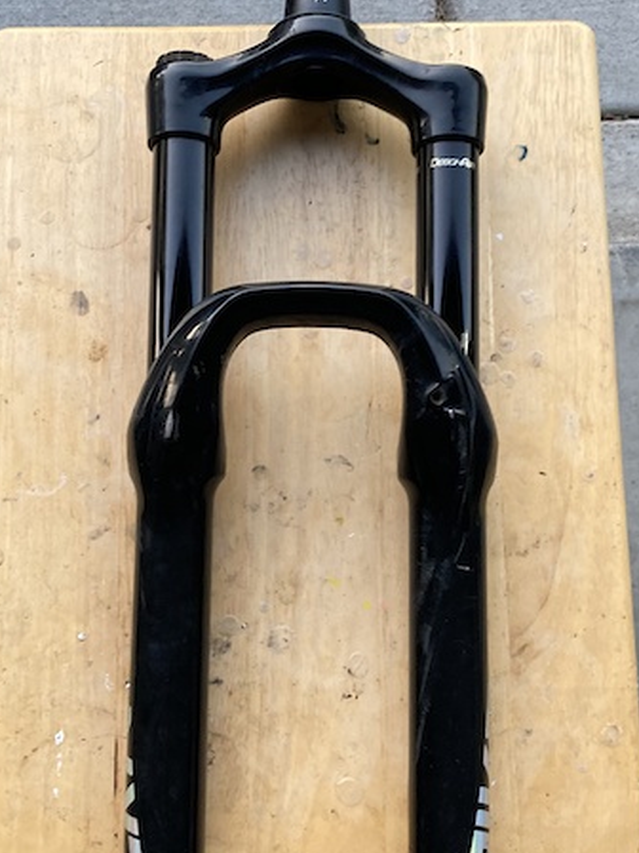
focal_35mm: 50
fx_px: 1231
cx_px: 314
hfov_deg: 29.1
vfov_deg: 38.2
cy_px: 442
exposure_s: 1/60
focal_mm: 3.99
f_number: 1.8
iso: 100
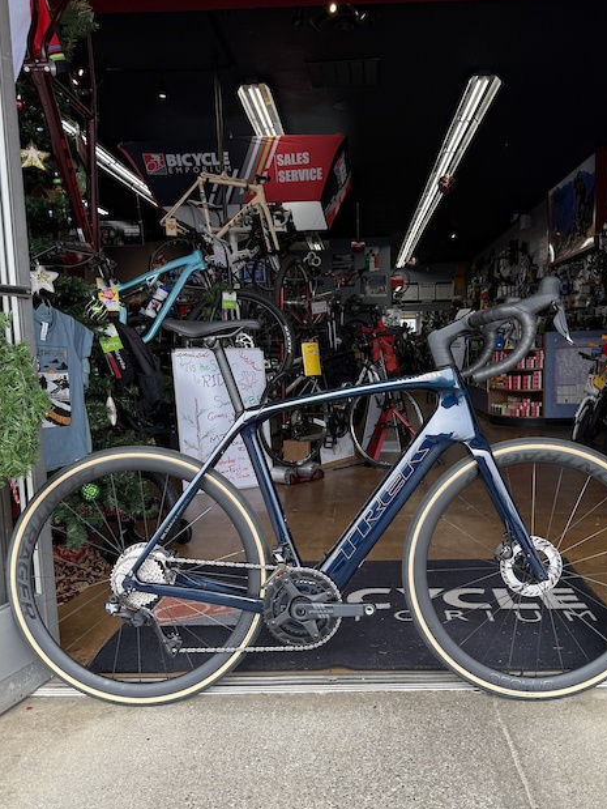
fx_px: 724
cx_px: 349
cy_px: 439
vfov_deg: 58.2
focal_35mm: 31
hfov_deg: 45.4
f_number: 1.78
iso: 80
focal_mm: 6.76
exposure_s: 1/377
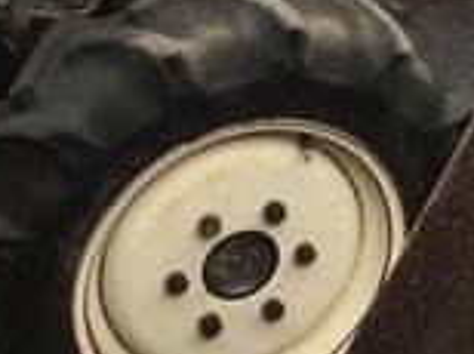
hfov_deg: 15.0
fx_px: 1764
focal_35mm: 129
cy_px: -163
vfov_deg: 11.1
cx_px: 502
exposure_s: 1/120
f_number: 2.4
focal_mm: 3.3
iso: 50
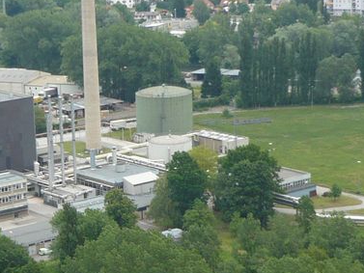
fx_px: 1315
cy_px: 195
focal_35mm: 125
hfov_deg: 15.7
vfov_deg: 11.8
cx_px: 91
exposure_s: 1/400
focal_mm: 6.2
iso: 100
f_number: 3.2
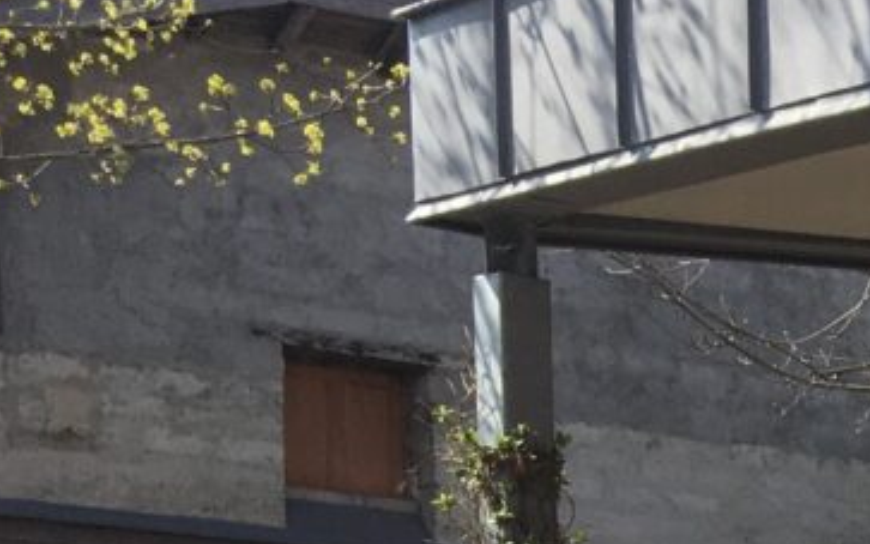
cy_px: 1361
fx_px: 3083
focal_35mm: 130
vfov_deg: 9.0
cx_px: 1649
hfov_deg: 14.0
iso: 25
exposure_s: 1/974
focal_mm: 4.15
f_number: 2.2
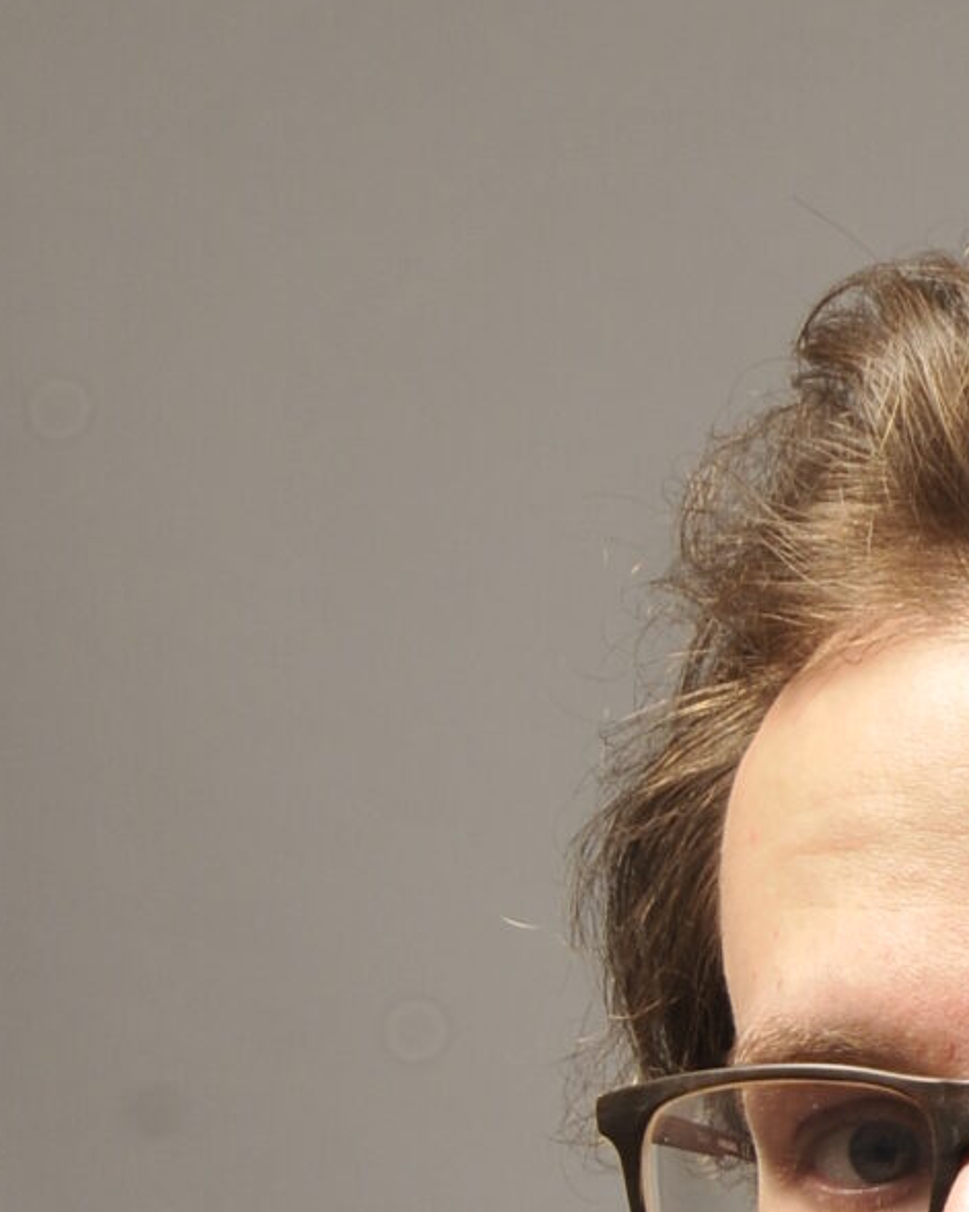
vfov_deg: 6.7
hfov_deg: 5.5
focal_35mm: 281
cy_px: 2117
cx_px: 1245
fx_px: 10076
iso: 200
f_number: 9
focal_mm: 46
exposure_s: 1/60
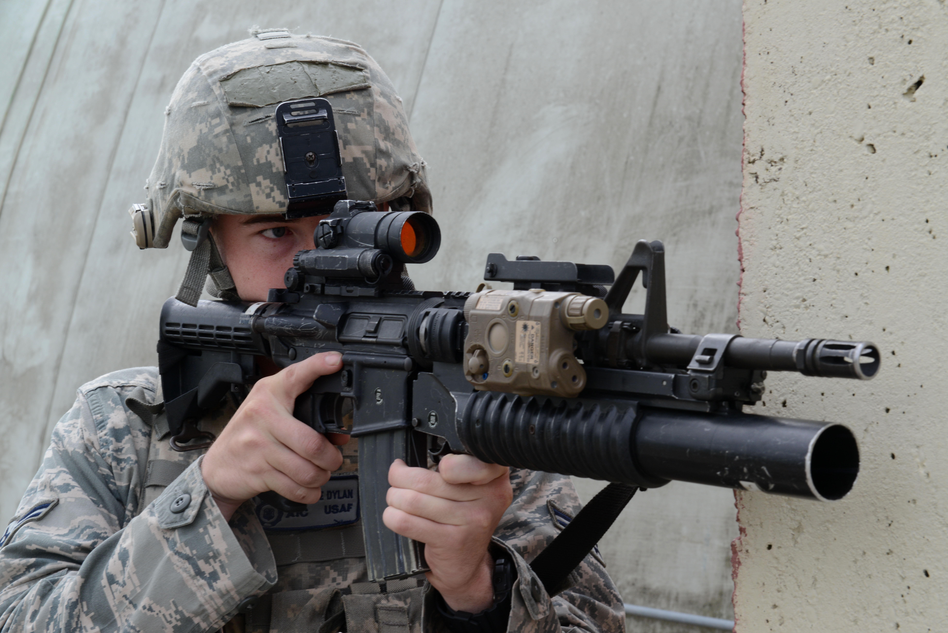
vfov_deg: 19.5
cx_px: 474
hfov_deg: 28.8
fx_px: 1844
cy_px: 316
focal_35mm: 70
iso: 320
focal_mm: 70
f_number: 16
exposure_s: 1/100
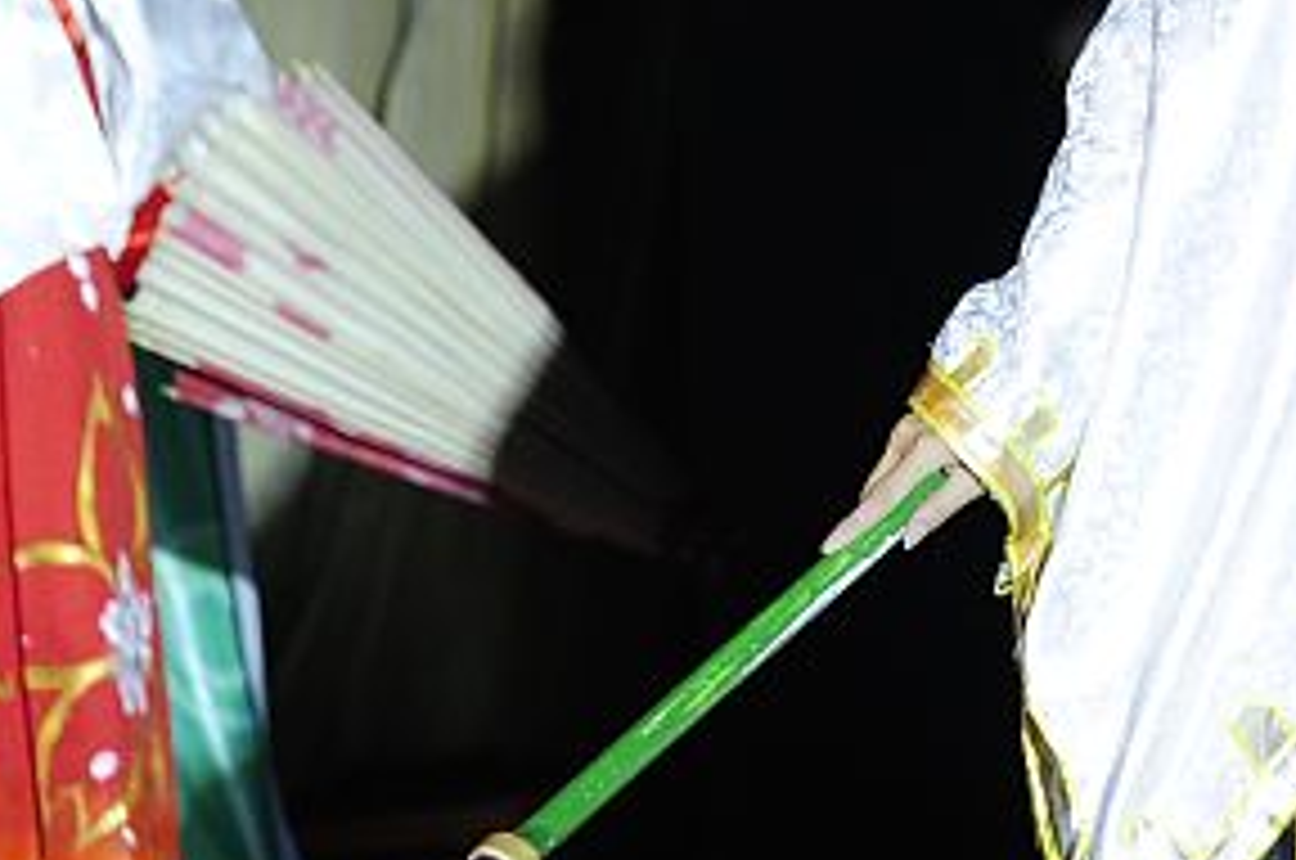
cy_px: 342
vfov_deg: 2.1
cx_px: 1611
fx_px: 23217
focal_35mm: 646
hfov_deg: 3.2
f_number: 3.2
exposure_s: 1/500
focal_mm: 155
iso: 800
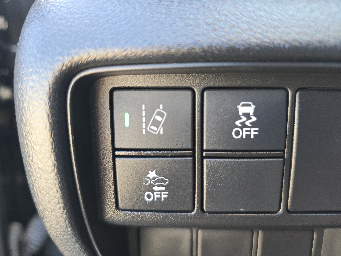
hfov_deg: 73.9
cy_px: 128
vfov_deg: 58.9
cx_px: 170
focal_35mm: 23
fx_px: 227
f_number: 1.7
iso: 160
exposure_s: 1/120
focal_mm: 6.3
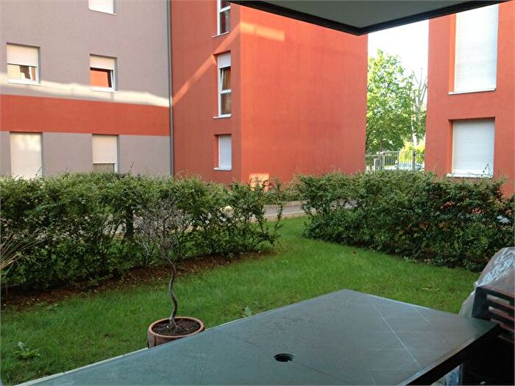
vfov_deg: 40.7
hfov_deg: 52.6
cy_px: 193
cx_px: 258
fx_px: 521
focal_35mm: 35
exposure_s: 1/125
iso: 64
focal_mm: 4.28
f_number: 2.4
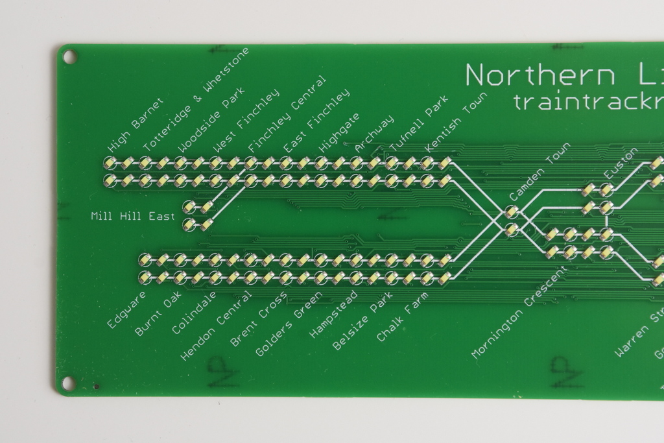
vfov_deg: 13.0
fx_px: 1937
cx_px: 332
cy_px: 222
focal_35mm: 105
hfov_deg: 19.5
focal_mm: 70
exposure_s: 1/125
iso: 1600
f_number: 6.3
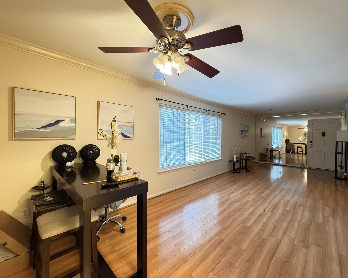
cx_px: 188
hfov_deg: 96.6
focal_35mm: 15
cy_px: 138
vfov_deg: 84.0
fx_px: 154
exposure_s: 1/40
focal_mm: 2.22
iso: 1000
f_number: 2.2
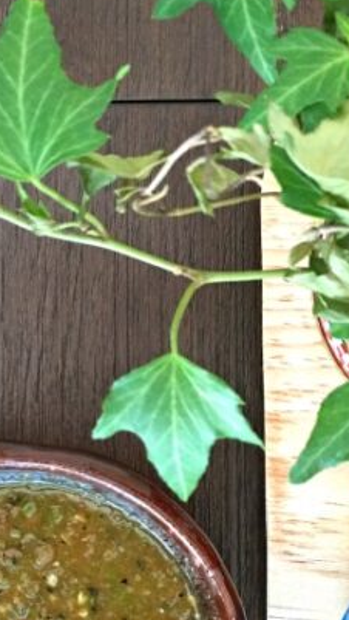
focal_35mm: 63
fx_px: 1035
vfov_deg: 33.0
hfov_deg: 19.1
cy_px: 422
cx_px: 207
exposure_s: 1/10
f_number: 2.2
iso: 100
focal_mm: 4.15
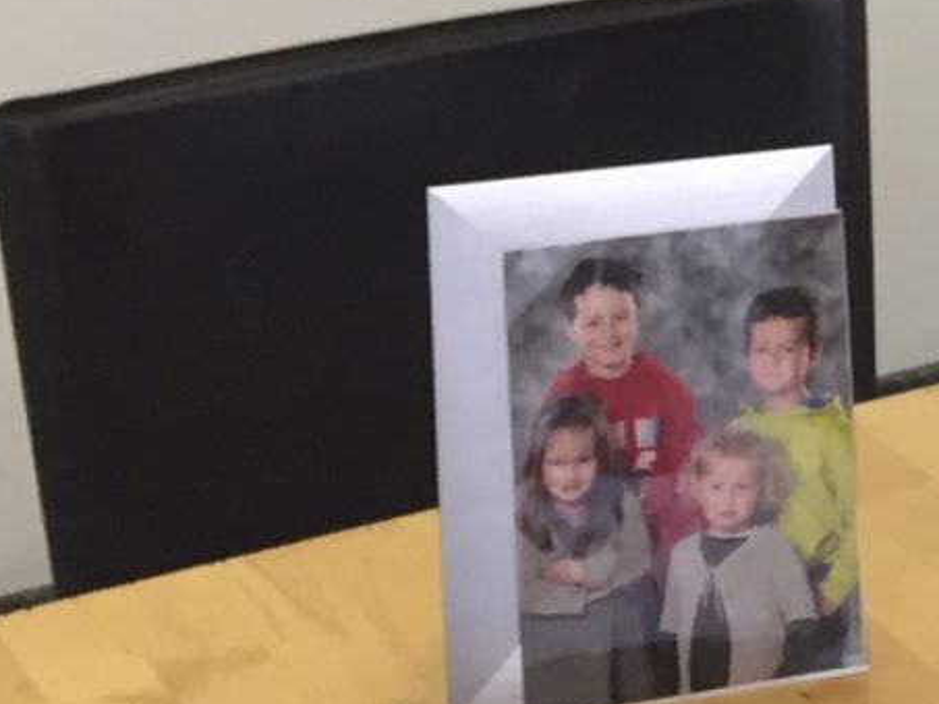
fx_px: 3554
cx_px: 1801
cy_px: -495
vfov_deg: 10.7
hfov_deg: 13.2
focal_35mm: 131
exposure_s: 1/33
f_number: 2.2
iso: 125
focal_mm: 4.15
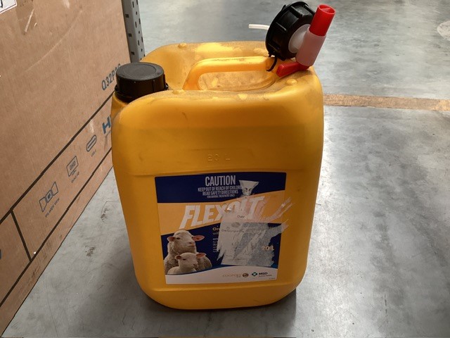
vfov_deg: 45.4
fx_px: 403
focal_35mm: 31
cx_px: 225
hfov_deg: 58.4
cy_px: 169
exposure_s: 1/50
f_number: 2.4
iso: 125
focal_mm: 3.3
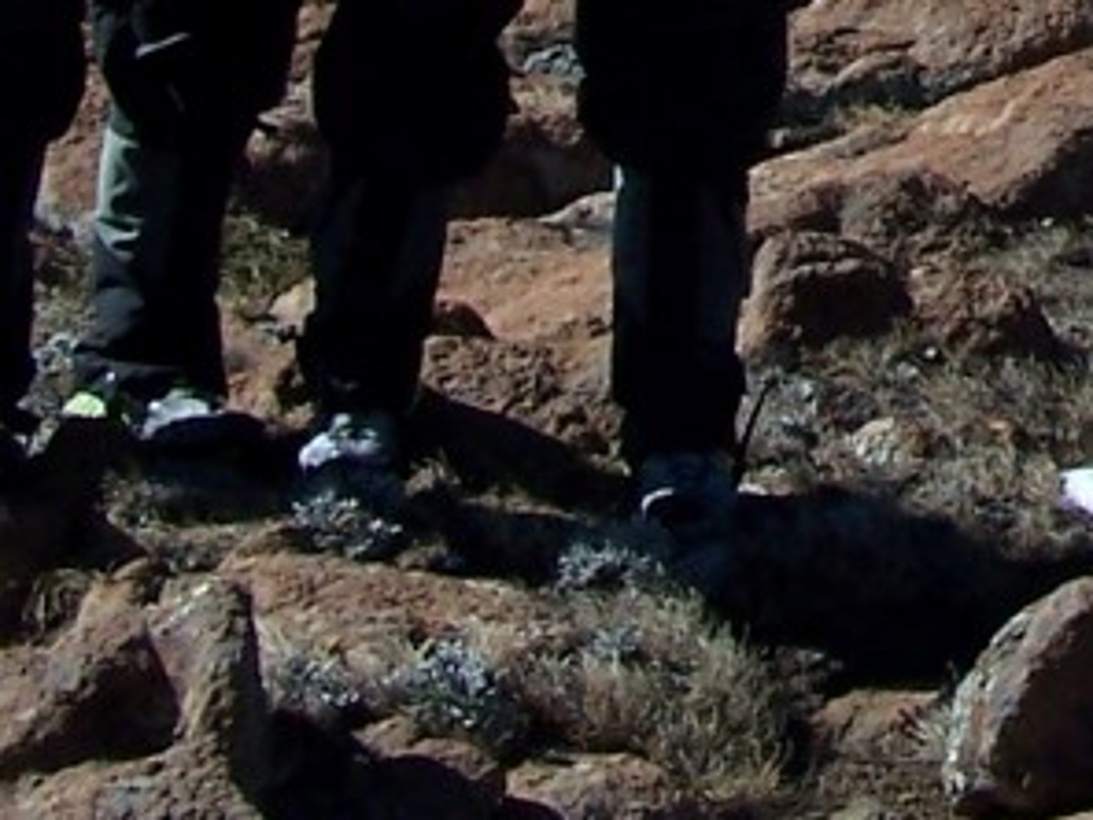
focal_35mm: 185
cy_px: -665
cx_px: 1651
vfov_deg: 7.8
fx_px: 5841
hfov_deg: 10.3
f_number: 4
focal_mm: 6.3
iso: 80
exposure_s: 1/750
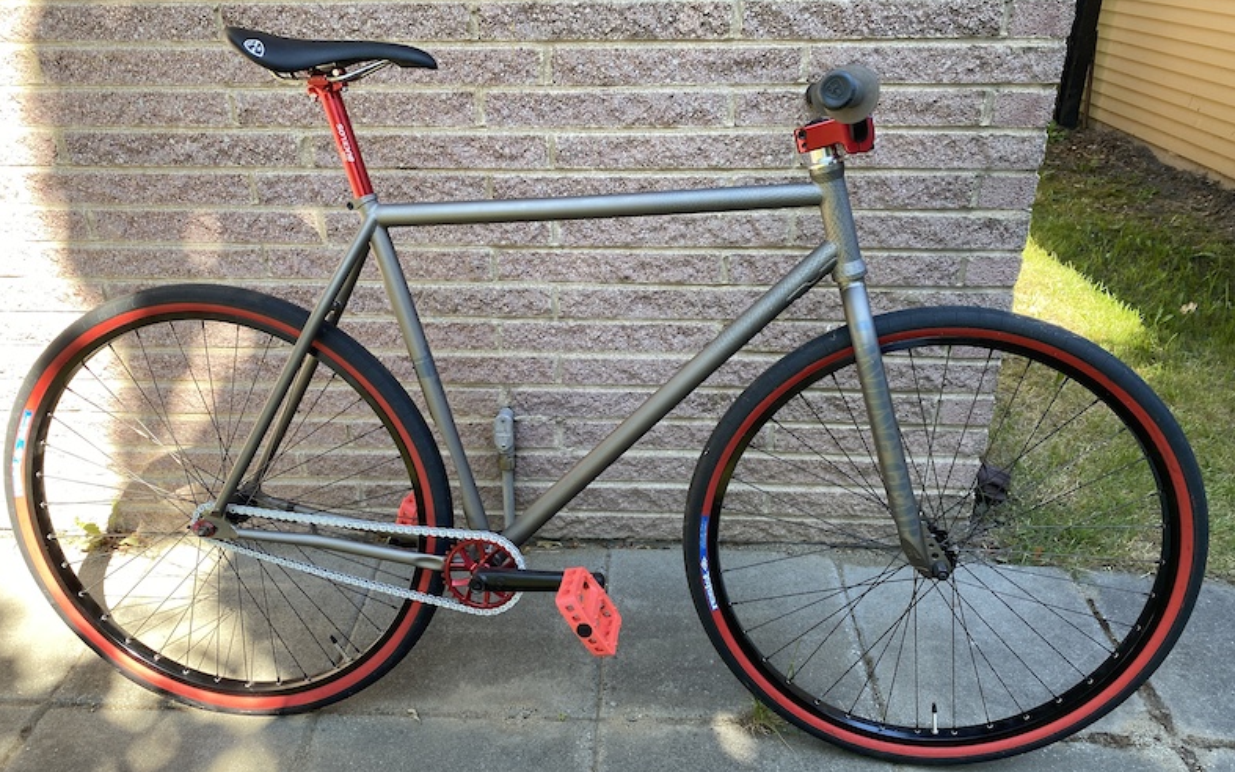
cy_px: 410
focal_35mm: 28
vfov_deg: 44.5
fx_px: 942
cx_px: 609
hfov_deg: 66.5
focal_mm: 4.25
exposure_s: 1/122
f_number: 1.8
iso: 32
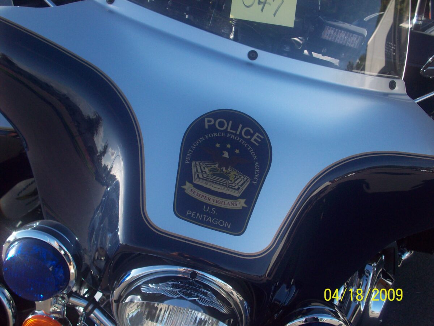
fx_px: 577
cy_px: 163
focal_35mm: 46
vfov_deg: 31.5
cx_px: 217
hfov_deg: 41.2
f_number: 3.1
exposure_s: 1/427
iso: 80
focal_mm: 7.6
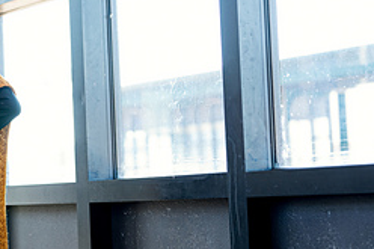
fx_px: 1049
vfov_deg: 13.5
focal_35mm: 101
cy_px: 132
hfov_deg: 19.7
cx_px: 17
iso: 400
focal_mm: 50
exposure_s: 1/200
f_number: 3.2
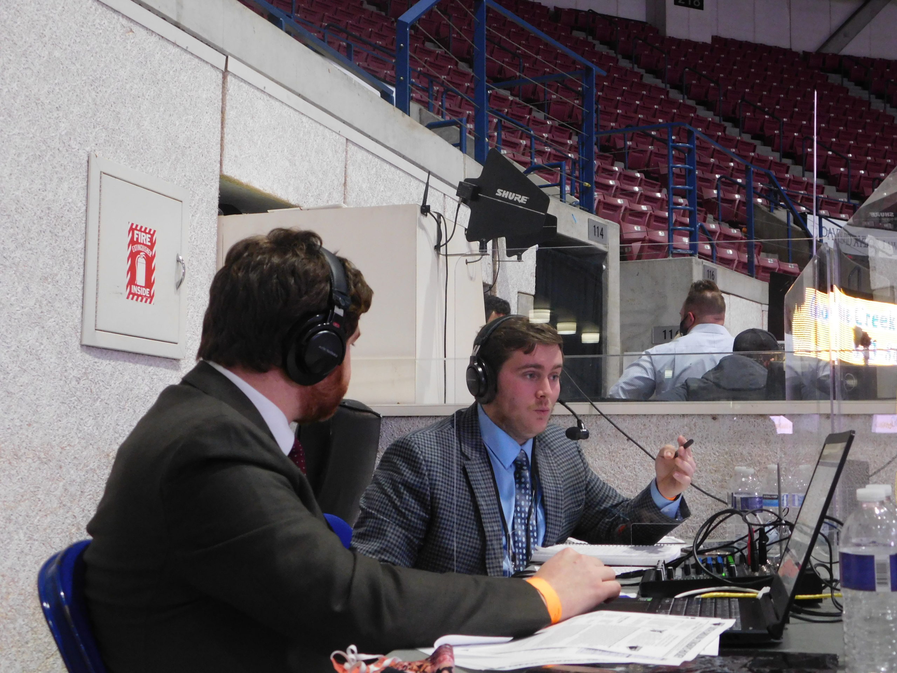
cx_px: 448
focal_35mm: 51
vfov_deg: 28.6
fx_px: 1322
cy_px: 336
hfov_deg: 37.5
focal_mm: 9
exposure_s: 1/15
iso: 400
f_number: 3.8
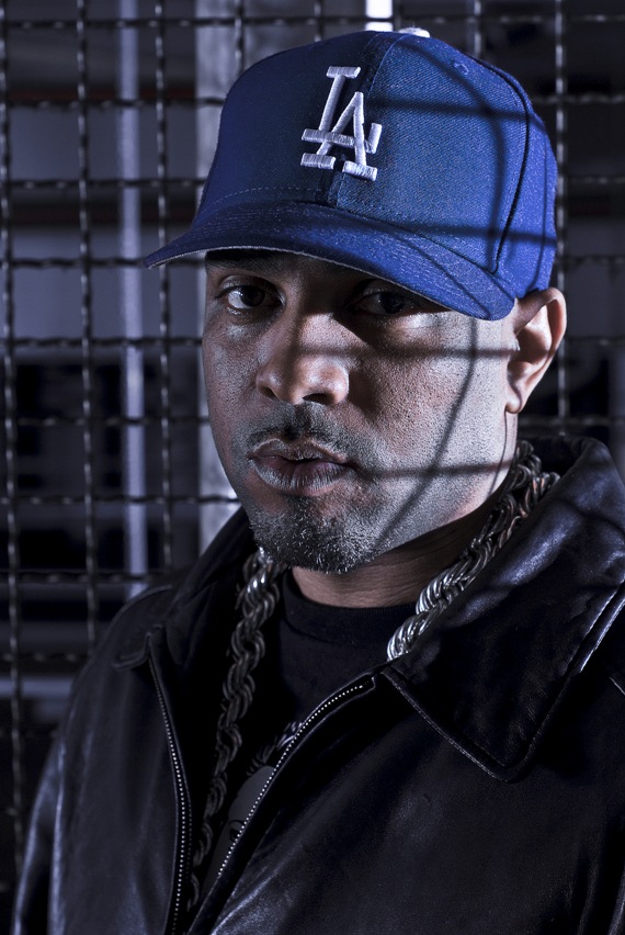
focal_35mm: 75
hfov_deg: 18.2
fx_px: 1948
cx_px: 312
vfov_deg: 27.0
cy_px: 468
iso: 100
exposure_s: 1/80
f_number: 5
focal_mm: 50
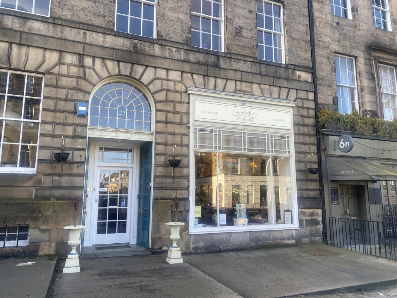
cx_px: 198
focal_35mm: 26
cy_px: 149
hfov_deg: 67.3
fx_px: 298
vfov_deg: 53.1
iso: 32
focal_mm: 4.25
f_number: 1.8
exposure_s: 1/161
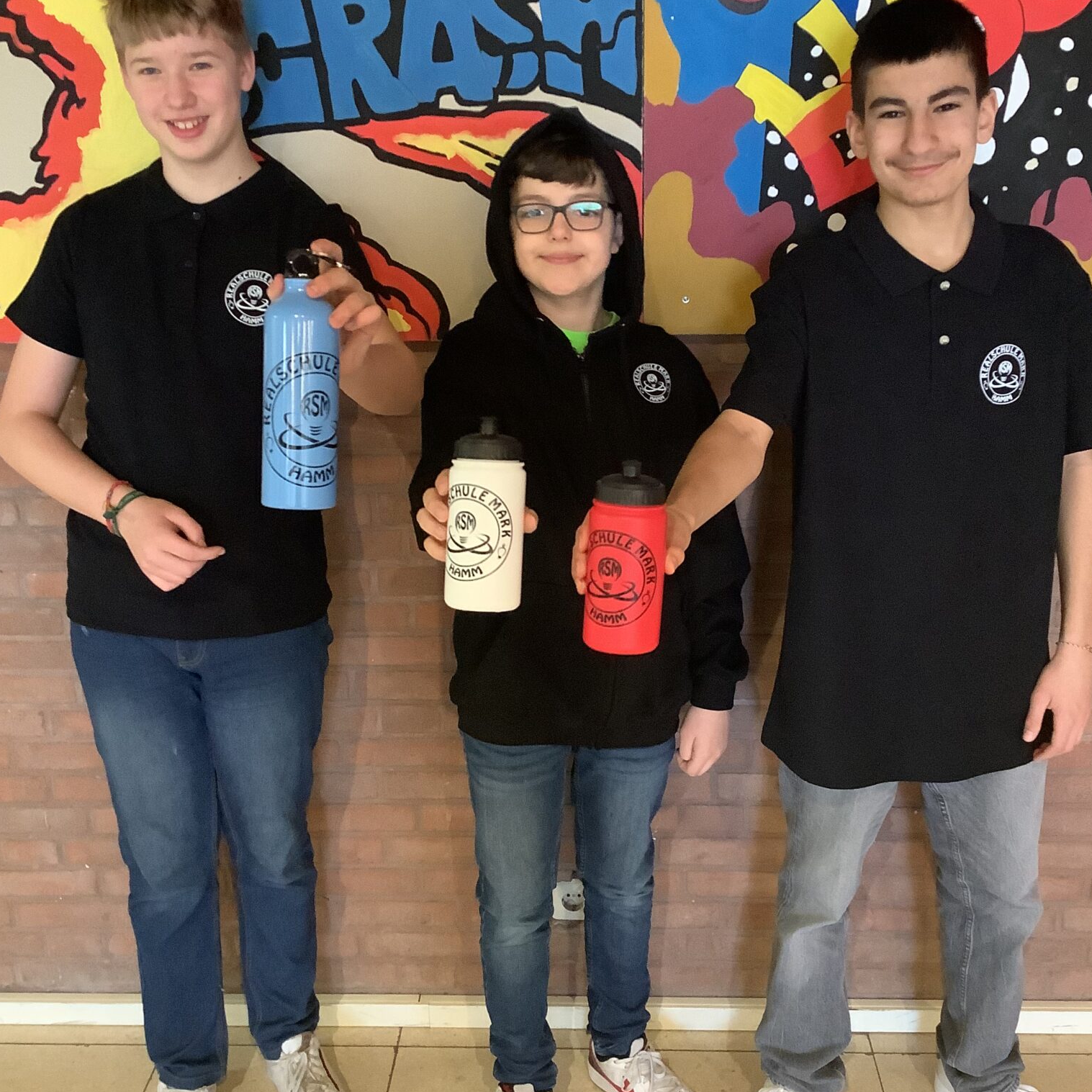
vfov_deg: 44.9
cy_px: 495
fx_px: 1321
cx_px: 549
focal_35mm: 37
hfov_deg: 44.9
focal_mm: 3.3
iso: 500
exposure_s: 1/25
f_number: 2.4
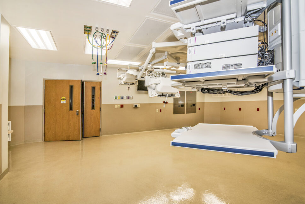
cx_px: 156
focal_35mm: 17
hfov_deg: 93.2
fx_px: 144
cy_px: 104
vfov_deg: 70.5
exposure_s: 1/160
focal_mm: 16
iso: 320
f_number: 7.1
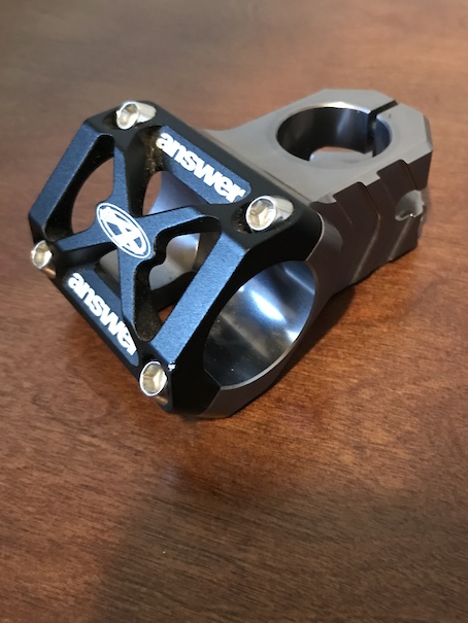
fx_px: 667
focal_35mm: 37
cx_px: 256
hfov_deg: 38.6
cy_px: 256
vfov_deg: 49.9
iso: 100
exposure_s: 1/4
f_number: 1.8
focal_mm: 3.99
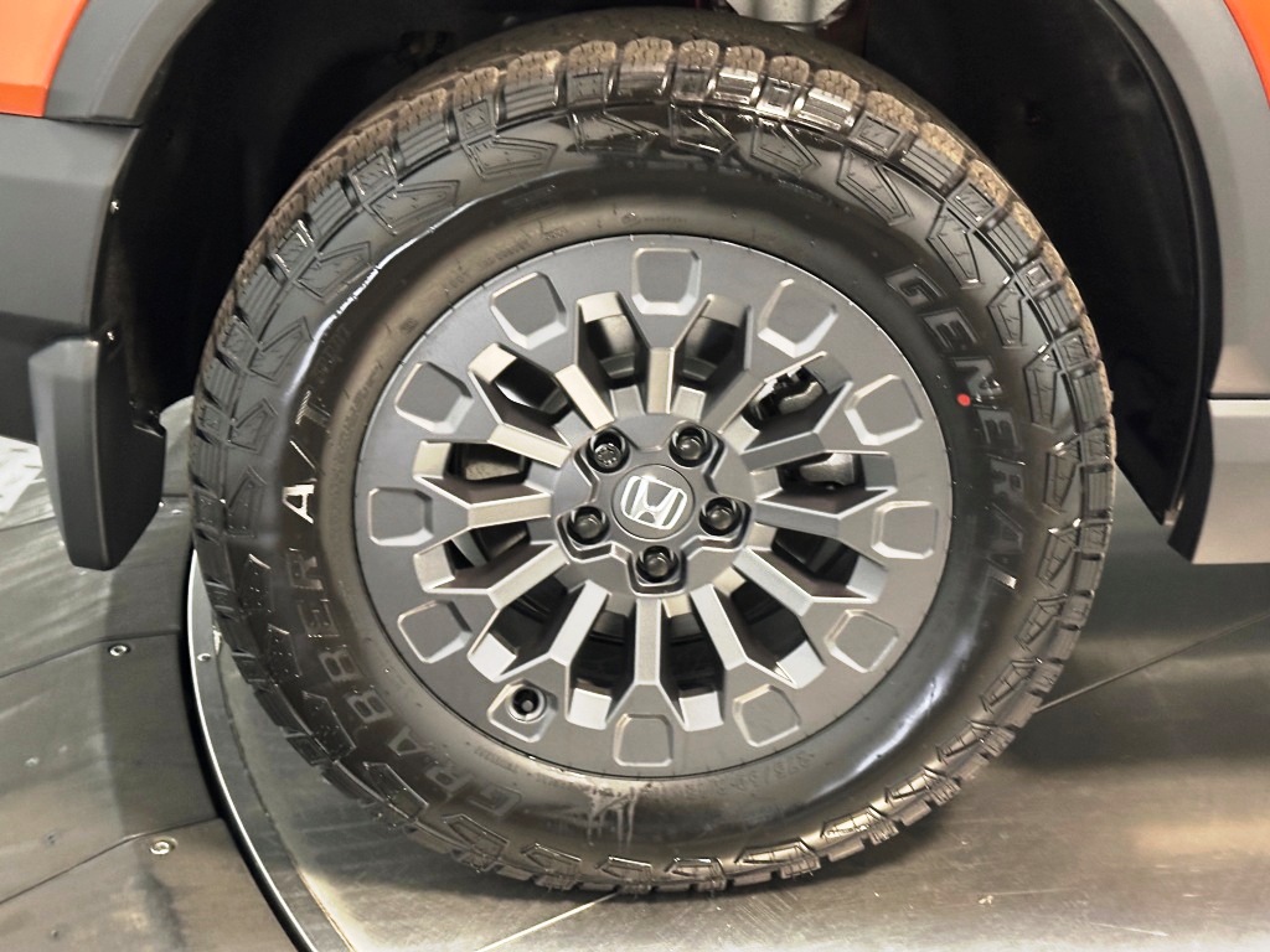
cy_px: 476
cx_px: 635
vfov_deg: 30.3
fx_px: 1761
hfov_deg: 39.7
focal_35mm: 48
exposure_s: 1/24
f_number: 1.78
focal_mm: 6.86
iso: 640
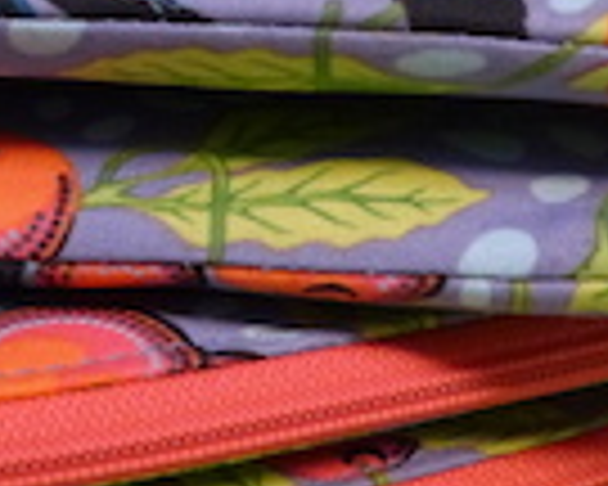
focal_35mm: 116
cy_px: 272
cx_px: 144
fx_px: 2087
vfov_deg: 13.3
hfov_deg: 16.5
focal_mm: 5.7
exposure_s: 1/40
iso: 400
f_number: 2.8
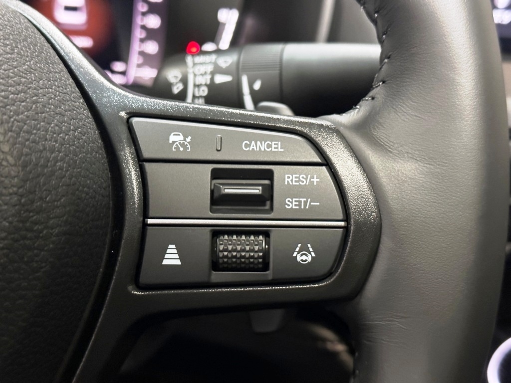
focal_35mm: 48
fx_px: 709
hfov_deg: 39.7
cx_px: 256
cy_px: 192
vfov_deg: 30.3
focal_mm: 6.86
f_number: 1.78
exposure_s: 1/24
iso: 640
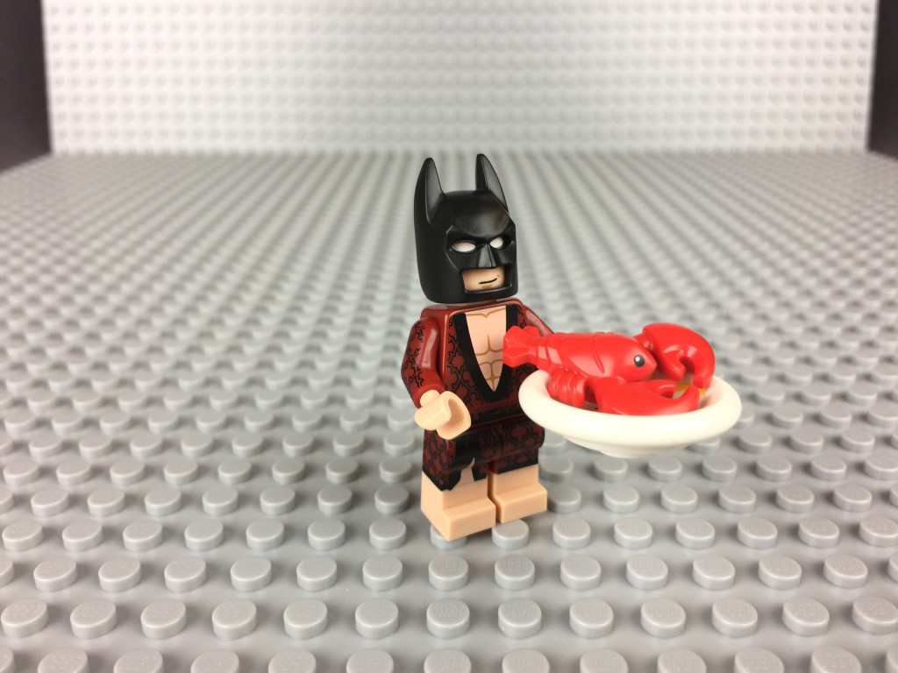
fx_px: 752
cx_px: 449
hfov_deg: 61.7
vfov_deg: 48.2
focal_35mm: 29
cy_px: 336
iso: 32
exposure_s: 1/40
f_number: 2.2
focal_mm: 4.15
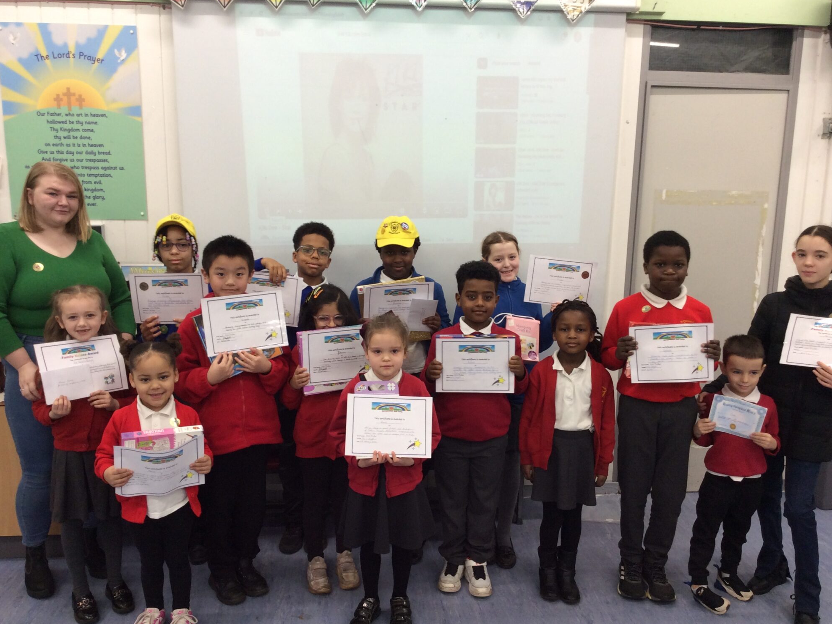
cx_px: 409
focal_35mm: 33
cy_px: 316
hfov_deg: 55.4
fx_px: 793
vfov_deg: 42.9
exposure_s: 1/25
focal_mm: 3.3
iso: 50
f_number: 2.4
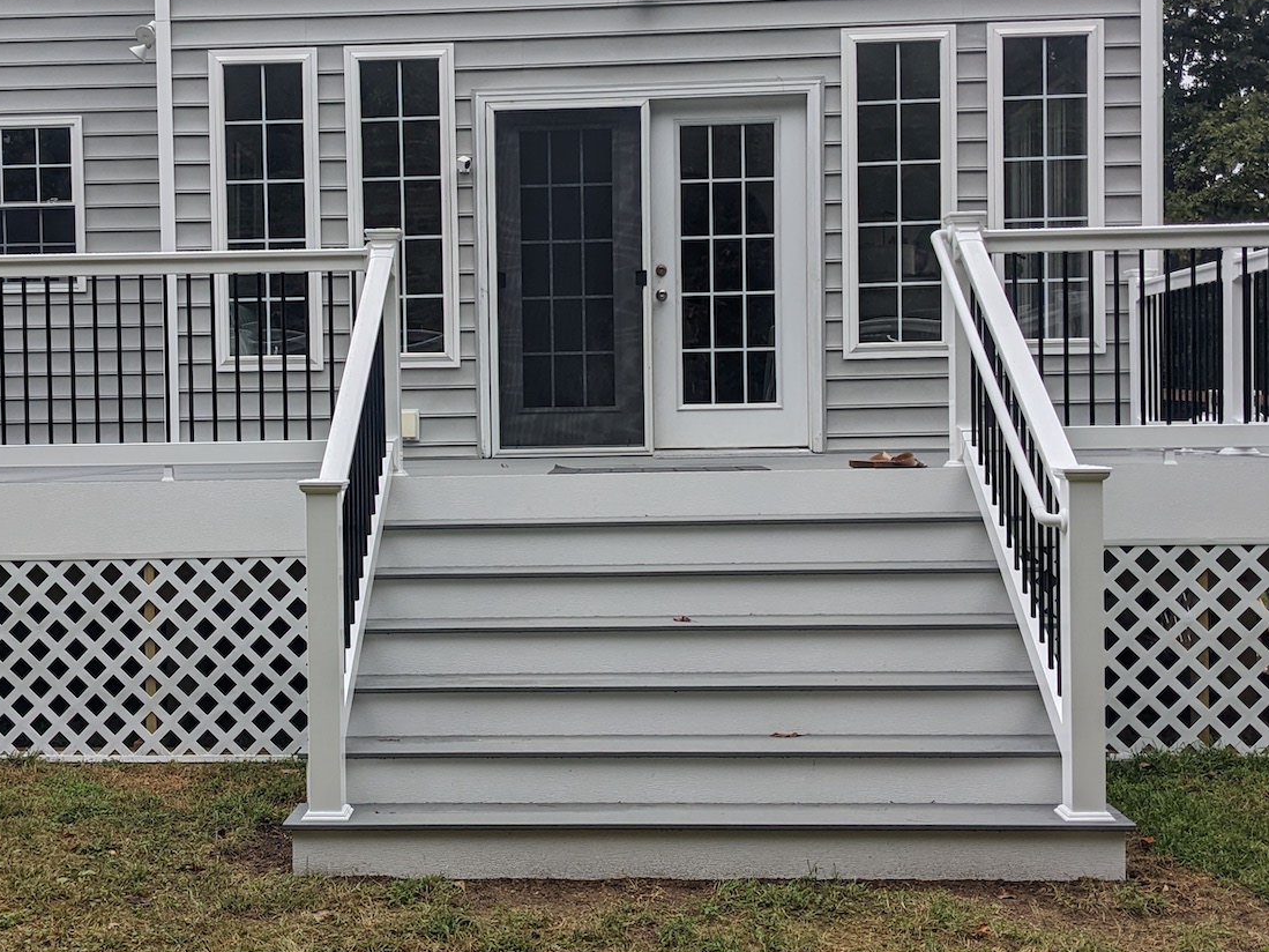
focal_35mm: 46
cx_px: 498
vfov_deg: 31.5
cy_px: 442
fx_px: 1686
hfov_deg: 41.0
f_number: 1.73
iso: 51
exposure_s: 1/806
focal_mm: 4.38
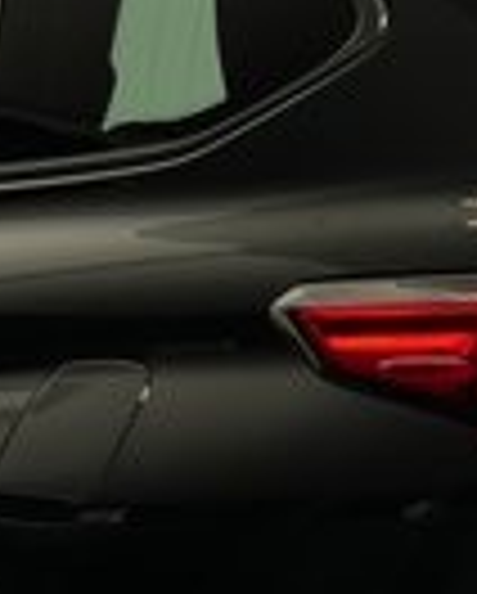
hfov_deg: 4.6
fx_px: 5863
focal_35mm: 333
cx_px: 504
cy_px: 644
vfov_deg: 5.8
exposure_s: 1/200
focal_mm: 22
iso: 200
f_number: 4.2
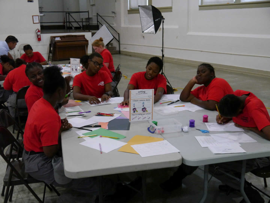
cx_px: 135
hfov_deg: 44.8
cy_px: 102
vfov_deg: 34.3
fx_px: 328
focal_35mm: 42
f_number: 4.3
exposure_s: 1/50
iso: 1600
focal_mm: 21
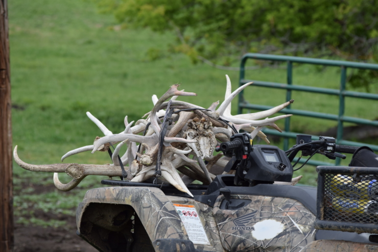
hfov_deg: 10.6
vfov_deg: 7.0
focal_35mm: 195
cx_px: 189
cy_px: 126
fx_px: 2047
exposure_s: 1/640
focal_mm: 130
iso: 200
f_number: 6.3
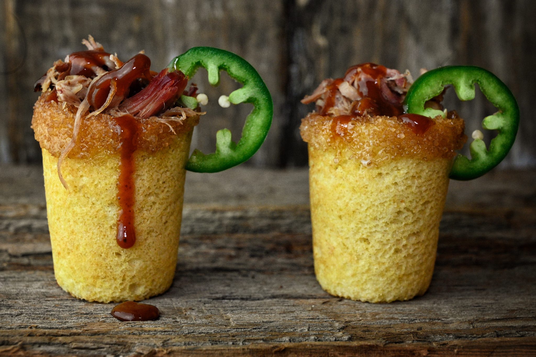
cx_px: 268
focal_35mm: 70
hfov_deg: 28.9
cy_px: 178
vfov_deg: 19.4
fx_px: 1042
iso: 6400
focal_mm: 70
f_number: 11
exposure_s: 1/500
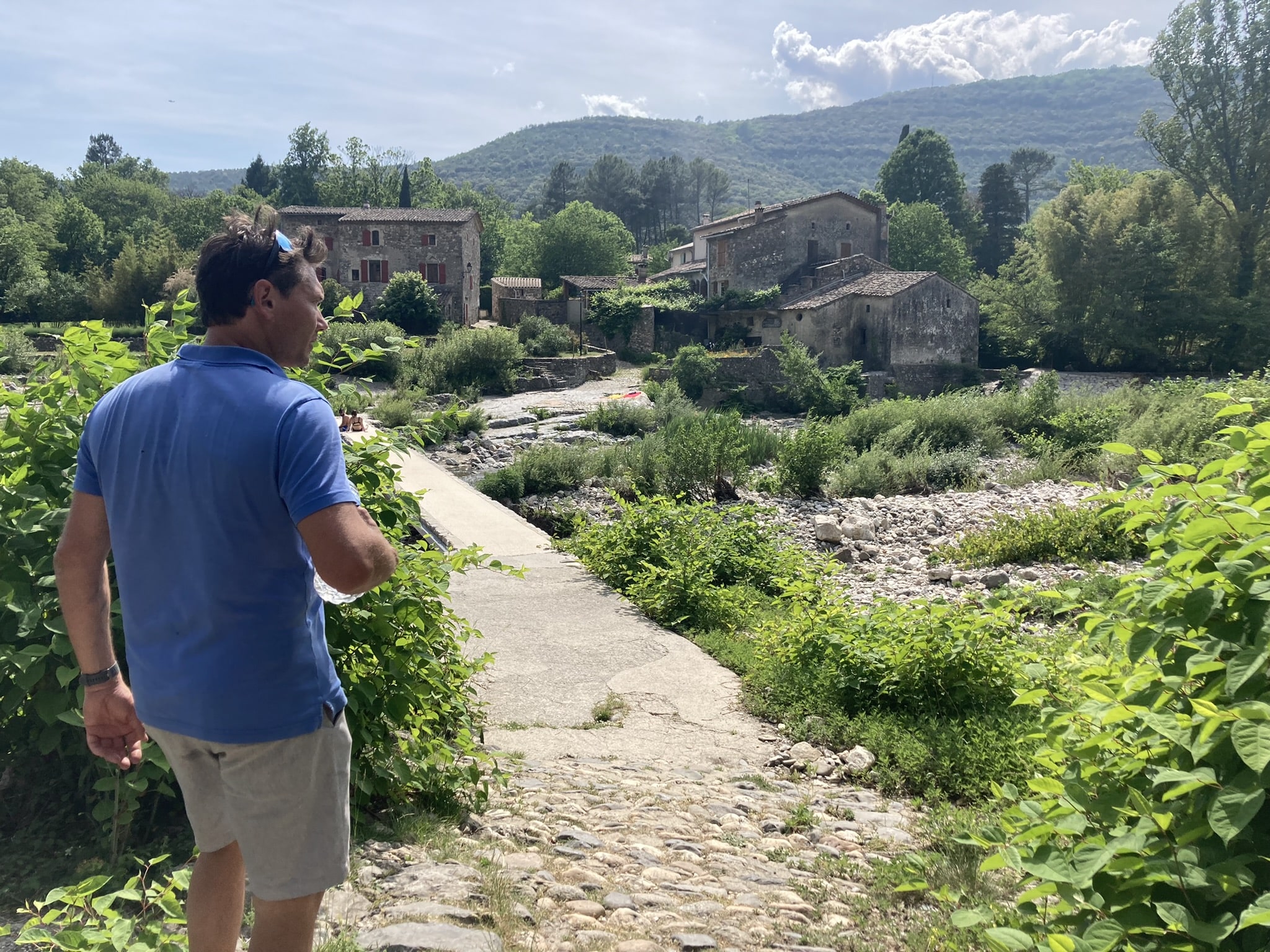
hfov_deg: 63.4
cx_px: 635
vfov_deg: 49.7
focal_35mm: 28
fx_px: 1027
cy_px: 476
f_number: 1.8
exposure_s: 1/1869
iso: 20
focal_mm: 3.99
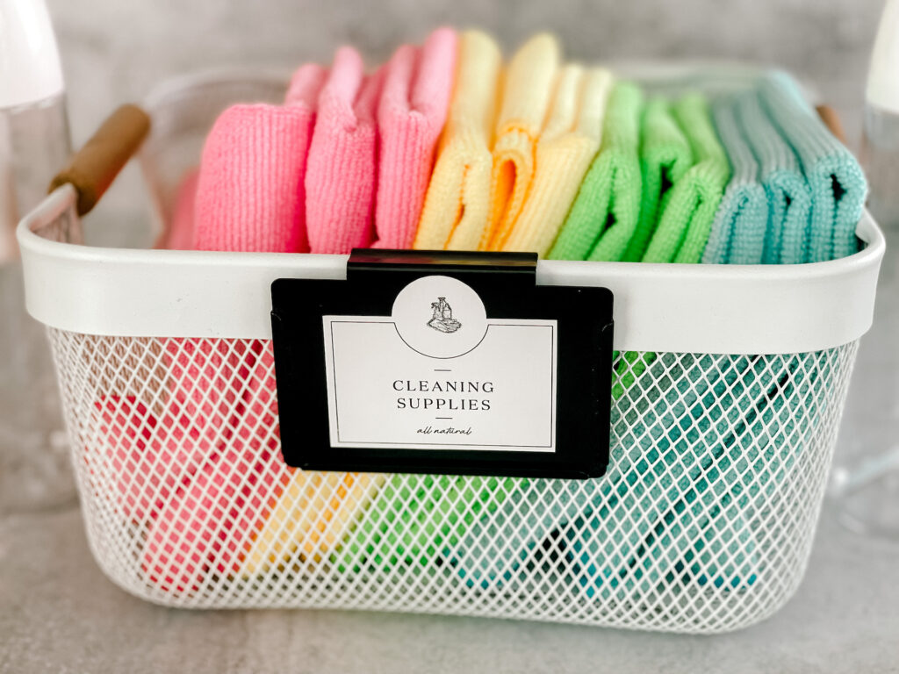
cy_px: 337
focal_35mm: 64
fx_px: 1662
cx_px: 450
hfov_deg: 30.3
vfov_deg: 22.9
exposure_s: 1/60
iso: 40
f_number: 2.2
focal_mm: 7.5
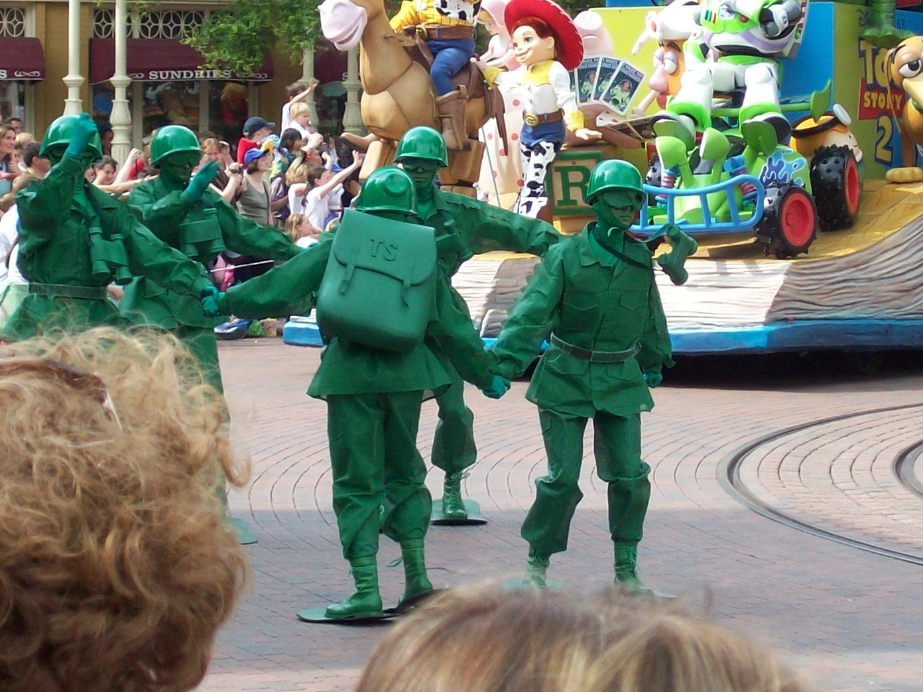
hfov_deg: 12.2
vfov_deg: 9.1
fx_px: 4320
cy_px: 164
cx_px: 549
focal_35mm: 162
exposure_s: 1/212
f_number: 4.3
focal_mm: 14.3
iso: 80
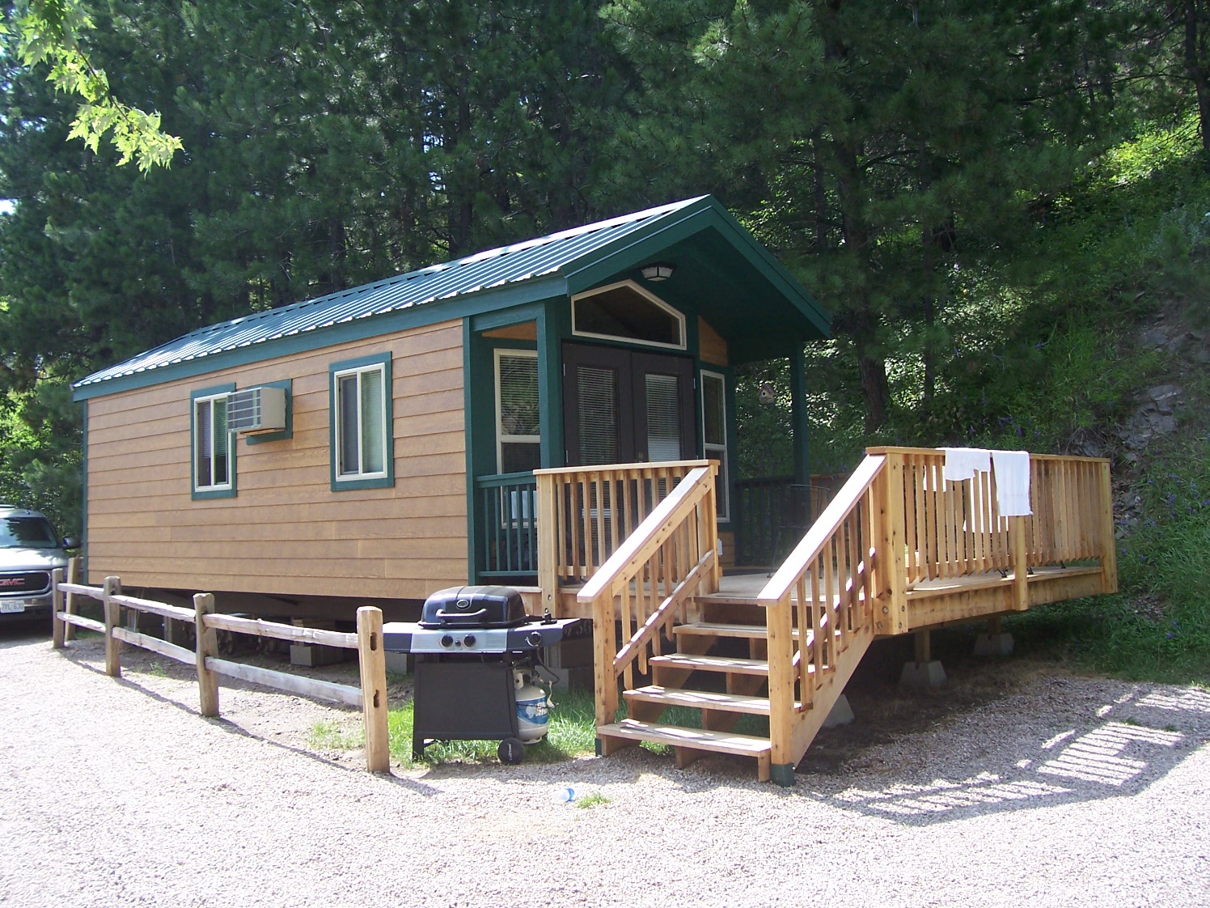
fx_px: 1188
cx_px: 605
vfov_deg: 41.8
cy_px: 454
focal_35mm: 34
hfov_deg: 54.0
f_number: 2.7
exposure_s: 1/350
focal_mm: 5.6
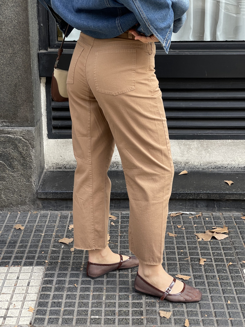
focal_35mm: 64
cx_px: 122
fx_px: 604
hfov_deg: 22.9
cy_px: 164
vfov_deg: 30.3
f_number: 2.2
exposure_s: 1/99
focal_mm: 7.5
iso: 50
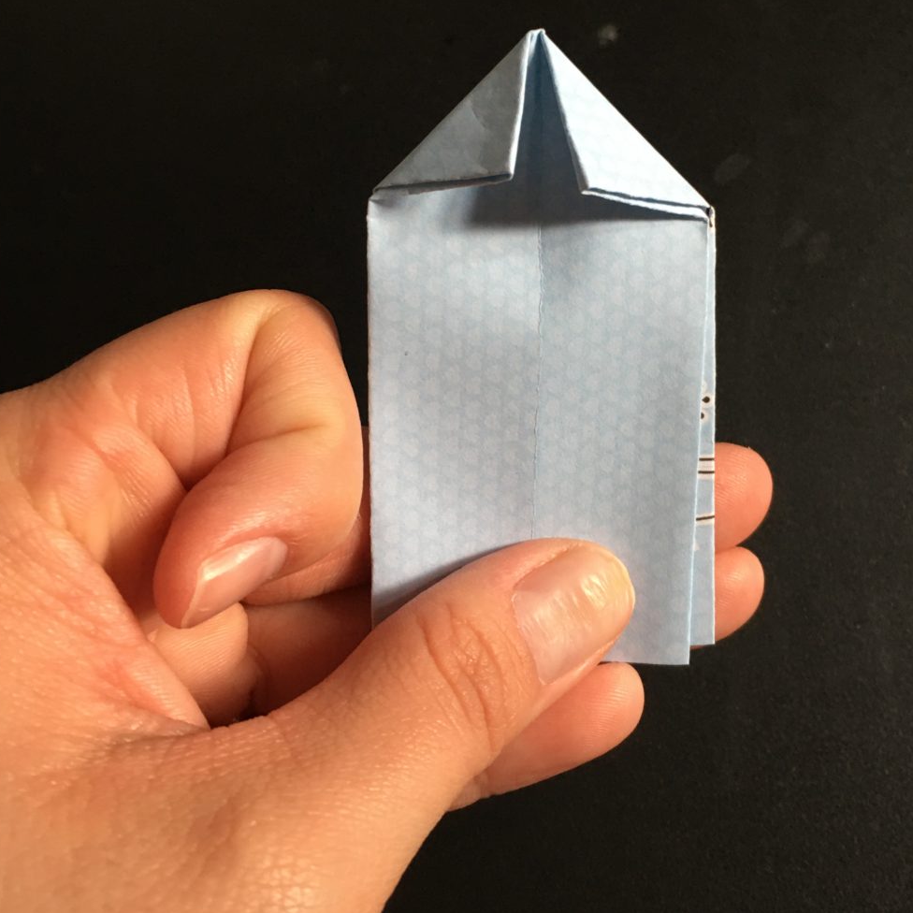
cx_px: 487
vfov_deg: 39.5
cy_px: 296
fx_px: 1253
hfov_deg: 40.0
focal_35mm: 42
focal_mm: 4.15
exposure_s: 1/15
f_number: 2.2
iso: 40
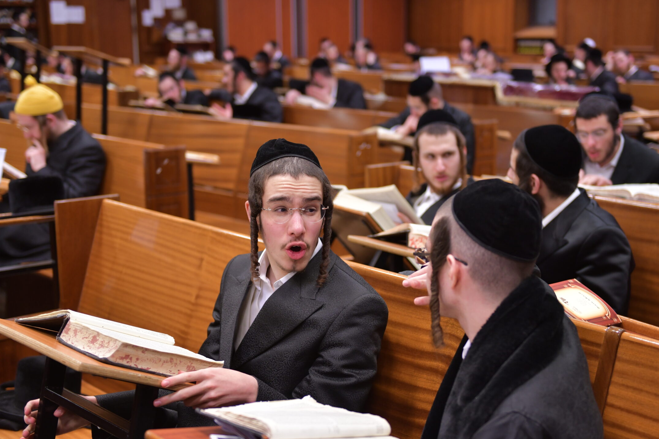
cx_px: 348
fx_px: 1043
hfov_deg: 35.0
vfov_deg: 23.8
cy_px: 251
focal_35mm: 57
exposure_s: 1/200
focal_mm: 48
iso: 1000
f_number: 2.8
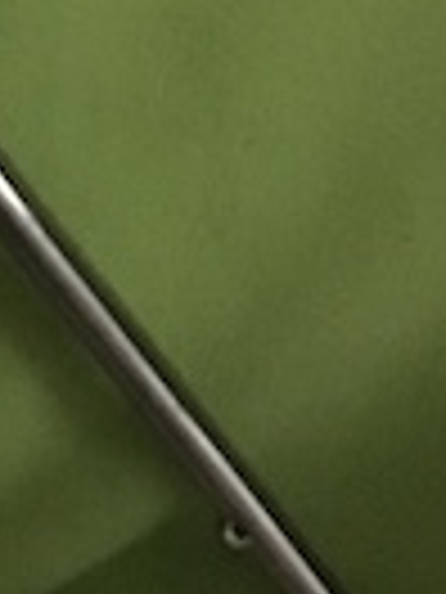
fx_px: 3023
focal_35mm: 176
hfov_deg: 7.6
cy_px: -108
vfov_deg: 11.0
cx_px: -752
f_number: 2.2
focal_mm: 4.15
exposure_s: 1/15
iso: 500
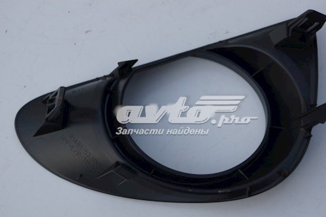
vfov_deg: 19.2
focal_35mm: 71
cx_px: 185
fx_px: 643
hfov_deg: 28.4
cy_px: 114
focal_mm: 40
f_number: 5.6
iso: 400
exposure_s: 1/500
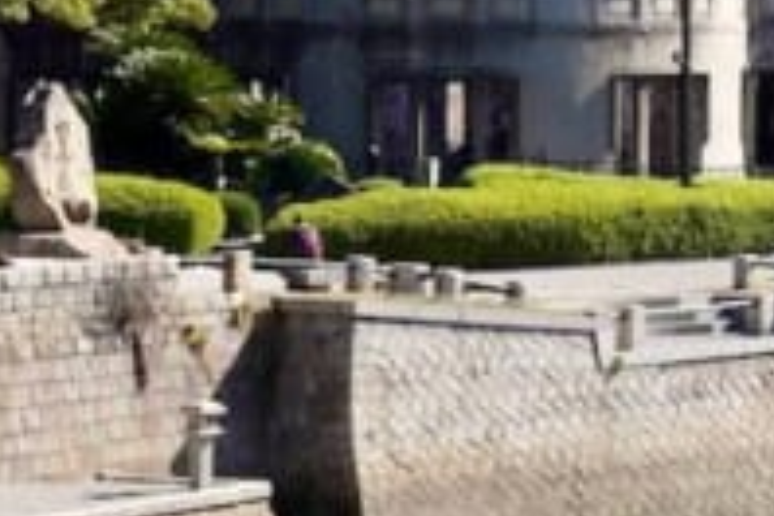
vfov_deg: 6.3
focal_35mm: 215
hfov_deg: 8.9
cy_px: -235
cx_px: 1622
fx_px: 4625
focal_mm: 31.5
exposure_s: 1/400
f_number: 7.1
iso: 100
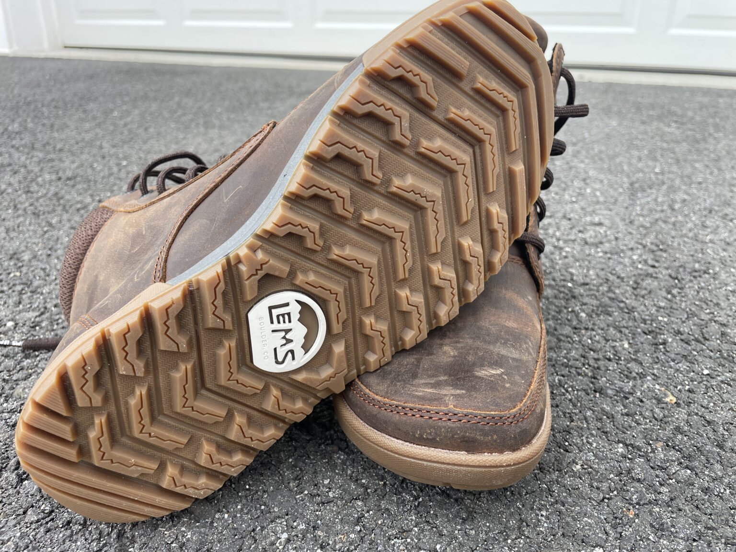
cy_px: 276
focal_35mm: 26
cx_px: 368
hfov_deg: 67.3
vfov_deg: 53.1
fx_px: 553
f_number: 1.6
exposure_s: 1/254
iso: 32
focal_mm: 4.2
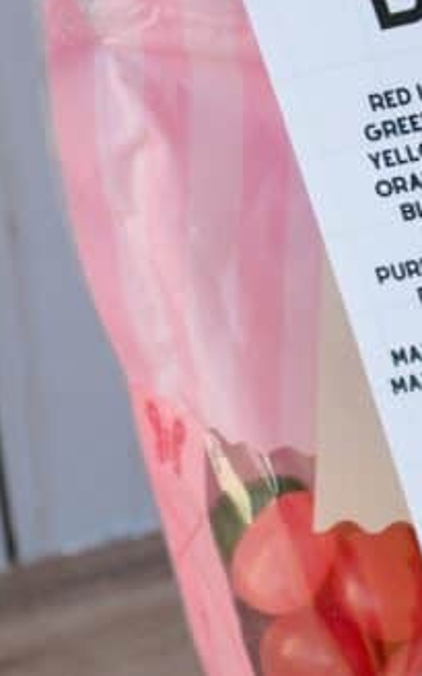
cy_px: 323
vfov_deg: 9.2
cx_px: 391
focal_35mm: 229
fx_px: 4214
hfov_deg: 5.7
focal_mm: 48
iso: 100
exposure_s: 1/125
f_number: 5.6
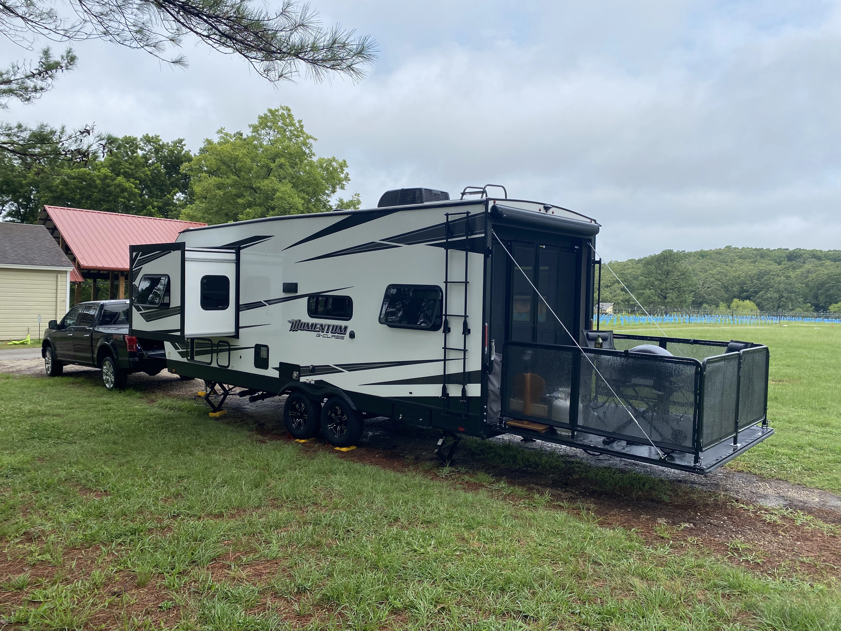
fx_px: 632
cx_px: 420
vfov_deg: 53.1
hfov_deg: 67.3
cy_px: 316
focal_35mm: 26
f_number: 1.8
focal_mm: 4.25
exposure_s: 1/1522
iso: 32
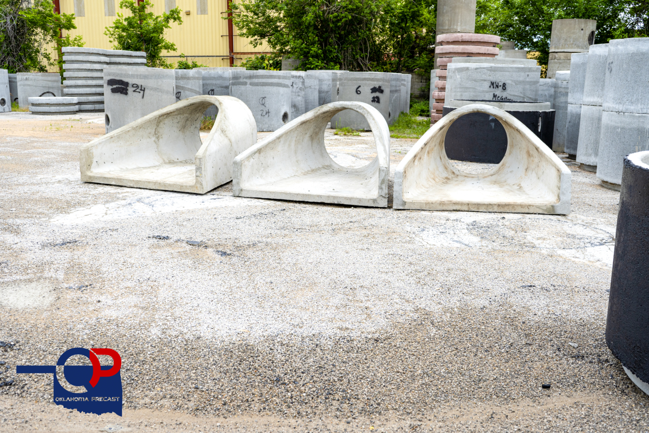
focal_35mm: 36
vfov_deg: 36.9
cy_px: 216
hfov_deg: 53.1
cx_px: 324
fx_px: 649
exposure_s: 1/320
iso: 320
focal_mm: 36
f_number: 6.3
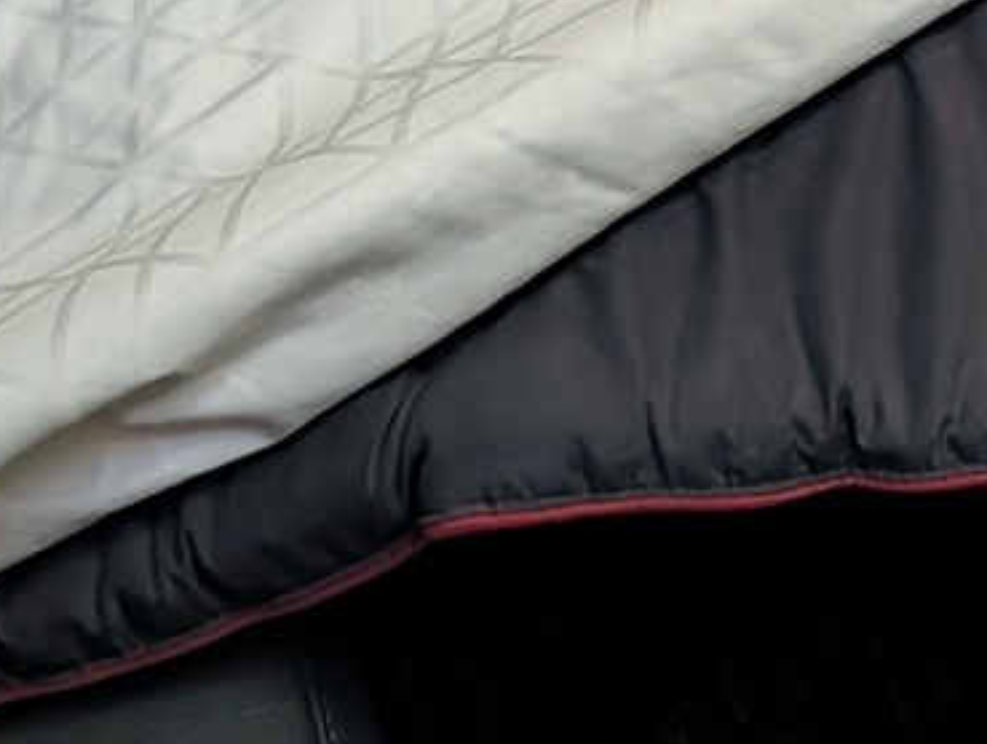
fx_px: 3713
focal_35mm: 130
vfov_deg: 9.7
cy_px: -1203
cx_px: 2102
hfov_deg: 12.8
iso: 791
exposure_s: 1/37
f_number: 1.68
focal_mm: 6.9
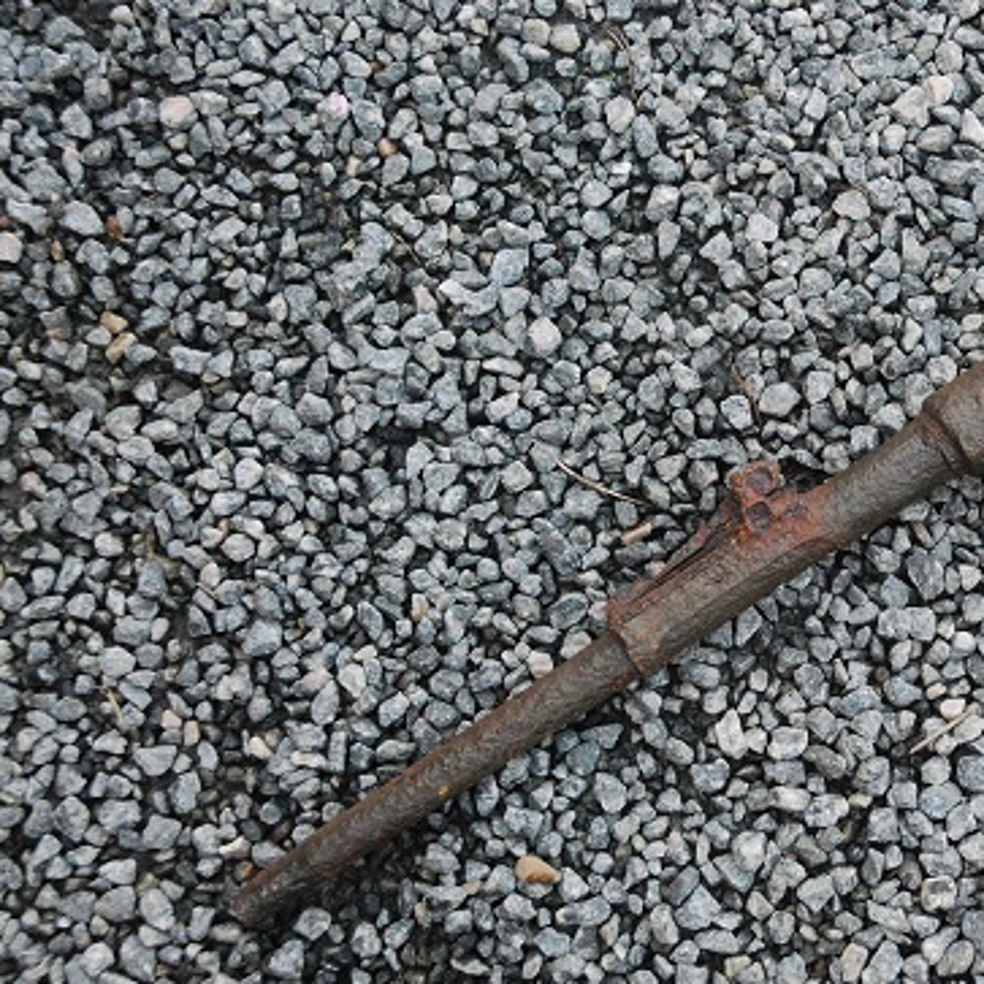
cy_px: 492
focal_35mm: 53
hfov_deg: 31.5
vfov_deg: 32.4
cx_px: 786
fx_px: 1695
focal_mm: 25
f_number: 5
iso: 1600
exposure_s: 1/500
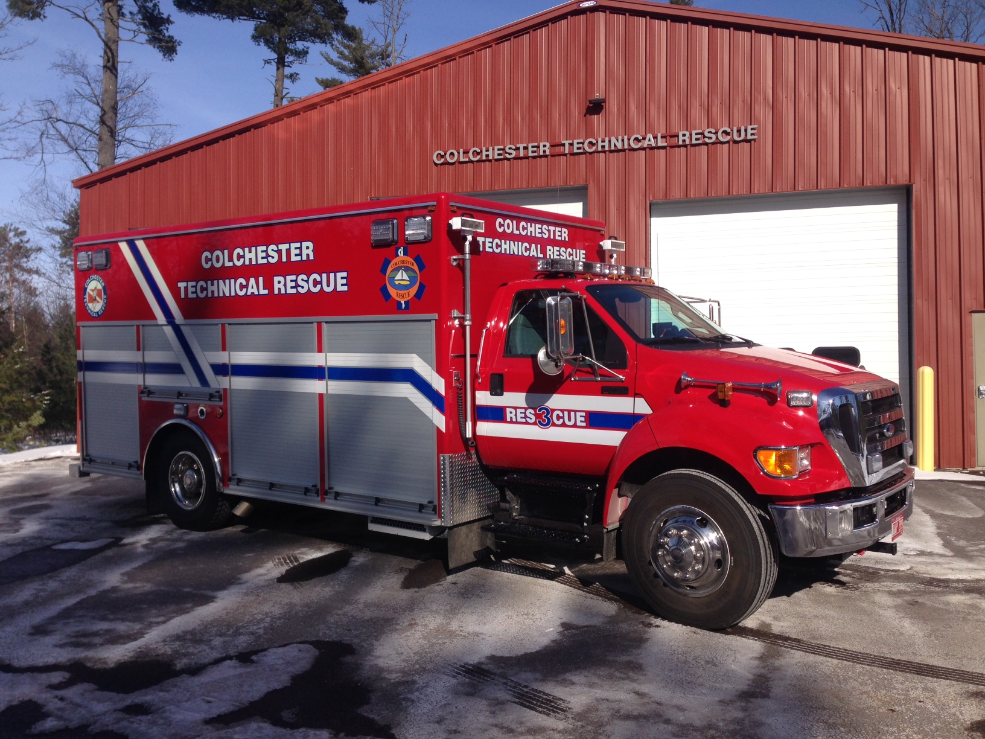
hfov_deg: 55.4
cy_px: 370
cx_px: 492
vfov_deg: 42.9
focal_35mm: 33
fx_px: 939
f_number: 2.4
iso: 50
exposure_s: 1/1938
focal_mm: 4.12
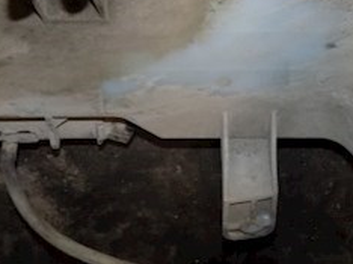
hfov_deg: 30.3
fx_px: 642
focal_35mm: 63
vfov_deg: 20.8
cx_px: 258
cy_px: -95
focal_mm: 4
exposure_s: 1/30
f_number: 3.1
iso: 200
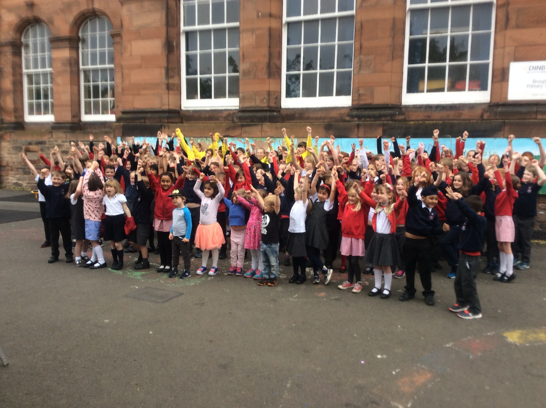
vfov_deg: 44.1
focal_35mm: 32
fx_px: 504
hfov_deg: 56.9
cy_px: 204
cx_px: 273
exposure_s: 1/194
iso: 32
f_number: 2.4
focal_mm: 3.3
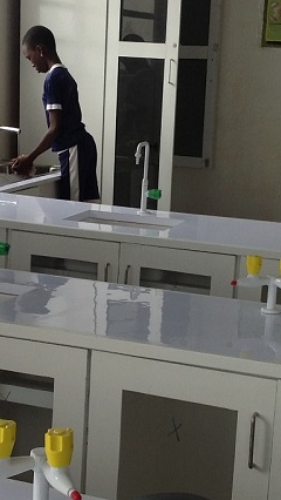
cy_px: 286
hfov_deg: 14.4
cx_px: 135
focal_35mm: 84
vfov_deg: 25.3
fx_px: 1111
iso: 80
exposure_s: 1/178
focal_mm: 4.28
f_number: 2.4
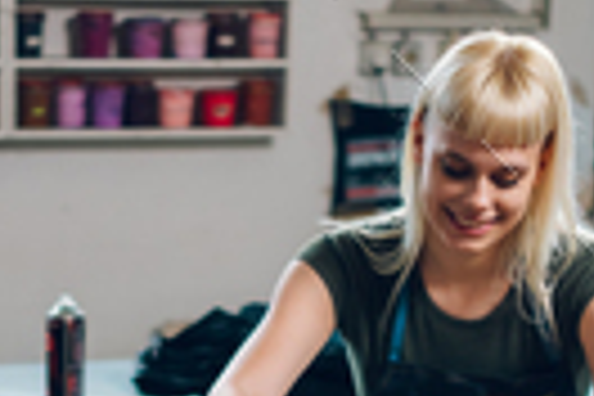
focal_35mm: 156
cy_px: 727
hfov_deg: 13.1
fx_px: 2574
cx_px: 162
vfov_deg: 8.4
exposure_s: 1/400
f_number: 1.4
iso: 200
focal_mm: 35
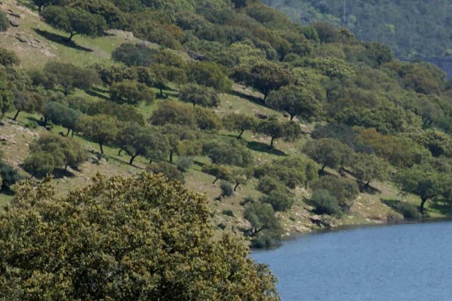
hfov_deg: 3.8
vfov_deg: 2.6
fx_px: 6752
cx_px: 755
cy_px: 139
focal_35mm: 538
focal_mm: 90
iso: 100
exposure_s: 1/200
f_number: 10
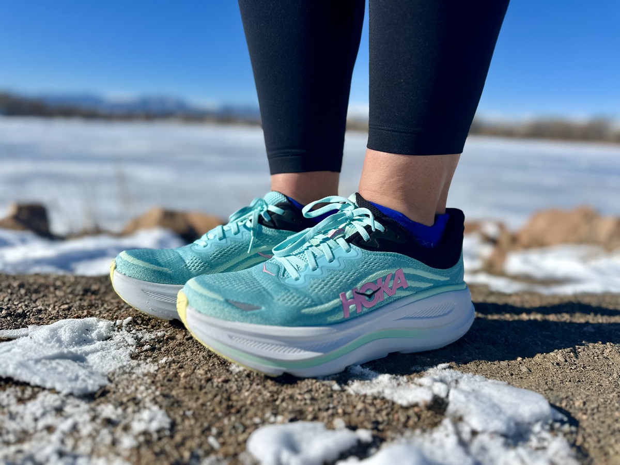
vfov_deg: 56.8
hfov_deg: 71.6
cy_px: 232
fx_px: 430
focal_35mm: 24
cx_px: 310
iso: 80
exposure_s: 1/9709
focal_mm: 6.86
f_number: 1.78
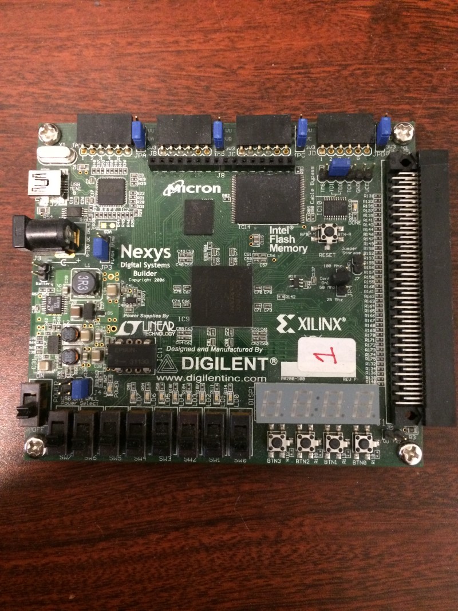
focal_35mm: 29
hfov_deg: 48.2
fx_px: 512
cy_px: 306
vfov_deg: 61.7
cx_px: 229
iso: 320
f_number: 2.2
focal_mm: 4.15
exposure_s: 1/15
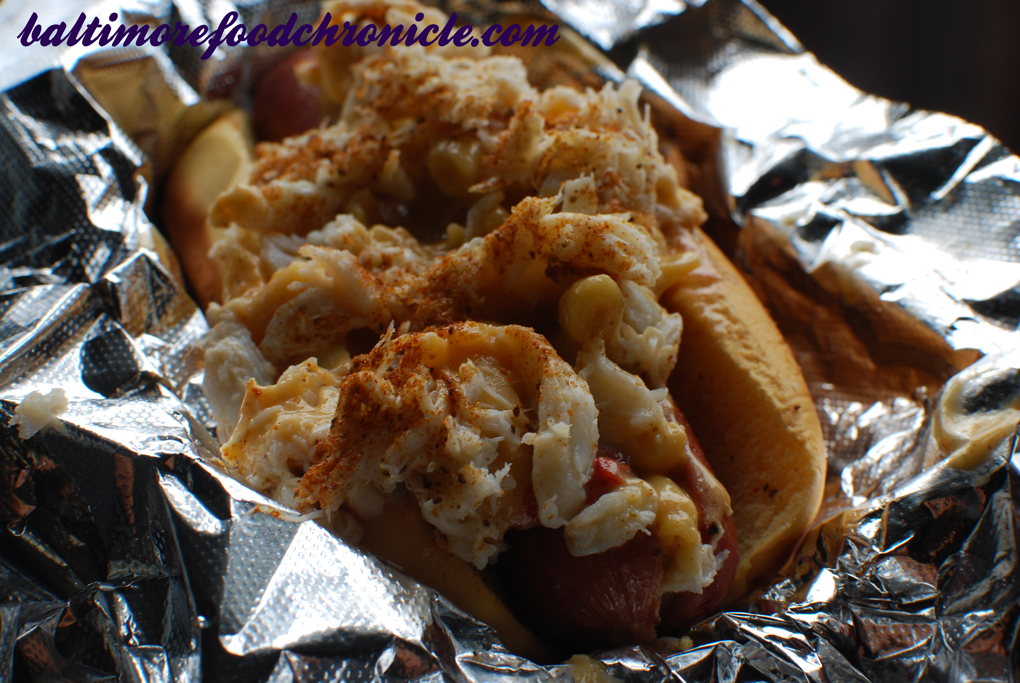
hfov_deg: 37.8
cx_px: 510
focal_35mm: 52
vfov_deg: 25.8
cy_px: 342
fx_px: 1489
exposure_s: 1/60
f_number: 8
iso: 200
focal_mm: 35
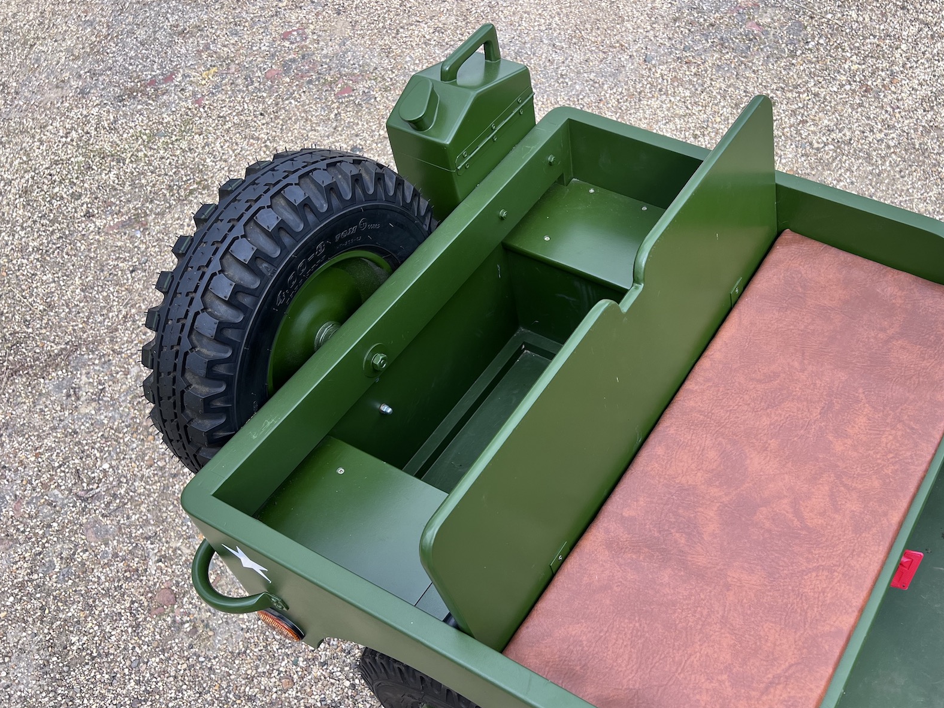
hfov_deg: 54.7
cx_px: 594
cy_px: 440
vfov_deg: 42.6
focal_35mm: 33
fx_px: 900
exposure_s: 1/957
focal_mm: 5.7
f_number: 1.5
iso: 50
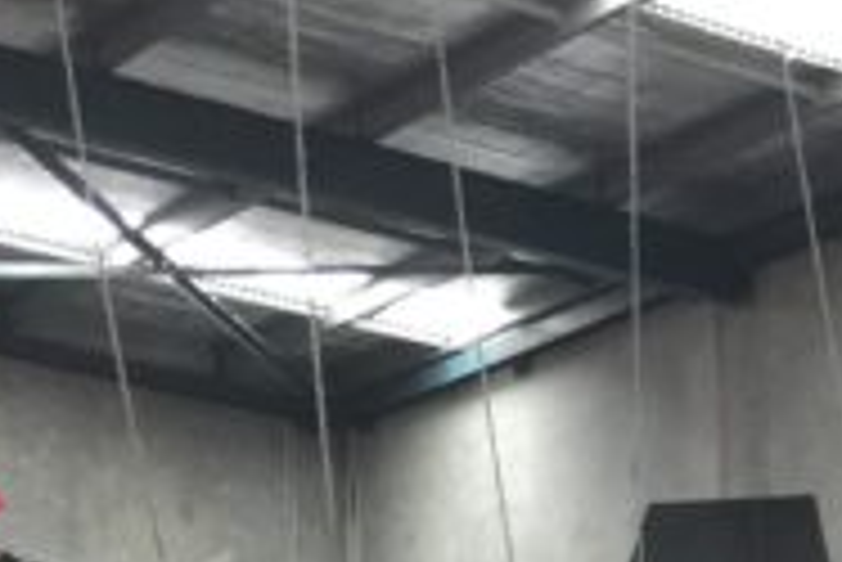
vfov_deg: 7.5
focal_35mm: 165
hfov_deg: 11.3
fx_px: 3862
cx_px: 1670
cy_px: 1542
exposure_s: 1/33
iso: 50
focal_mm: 4.15
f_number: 2.2
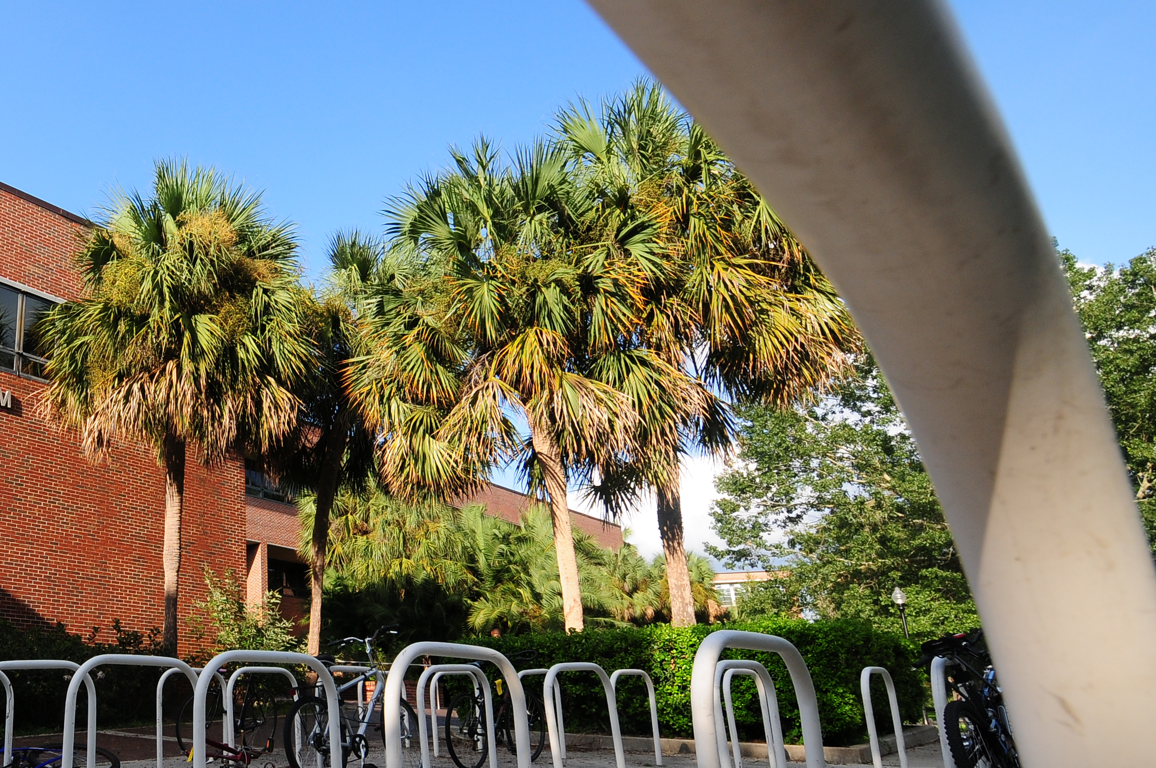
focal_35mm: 27
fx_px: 866
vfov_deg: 47.6
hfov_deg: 59.6
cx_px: 164
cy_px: 444
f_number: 8
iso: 200
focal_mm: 10
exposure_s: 1/160
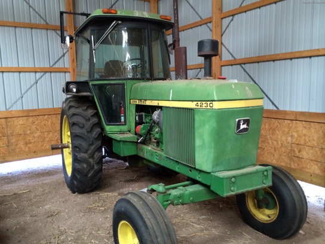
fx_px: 282
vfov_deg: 46.8
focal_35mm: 30
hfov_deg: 60.0
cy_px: 122
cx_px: 162
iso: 200
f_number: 2.2
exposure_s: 1/30
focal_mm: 4.12
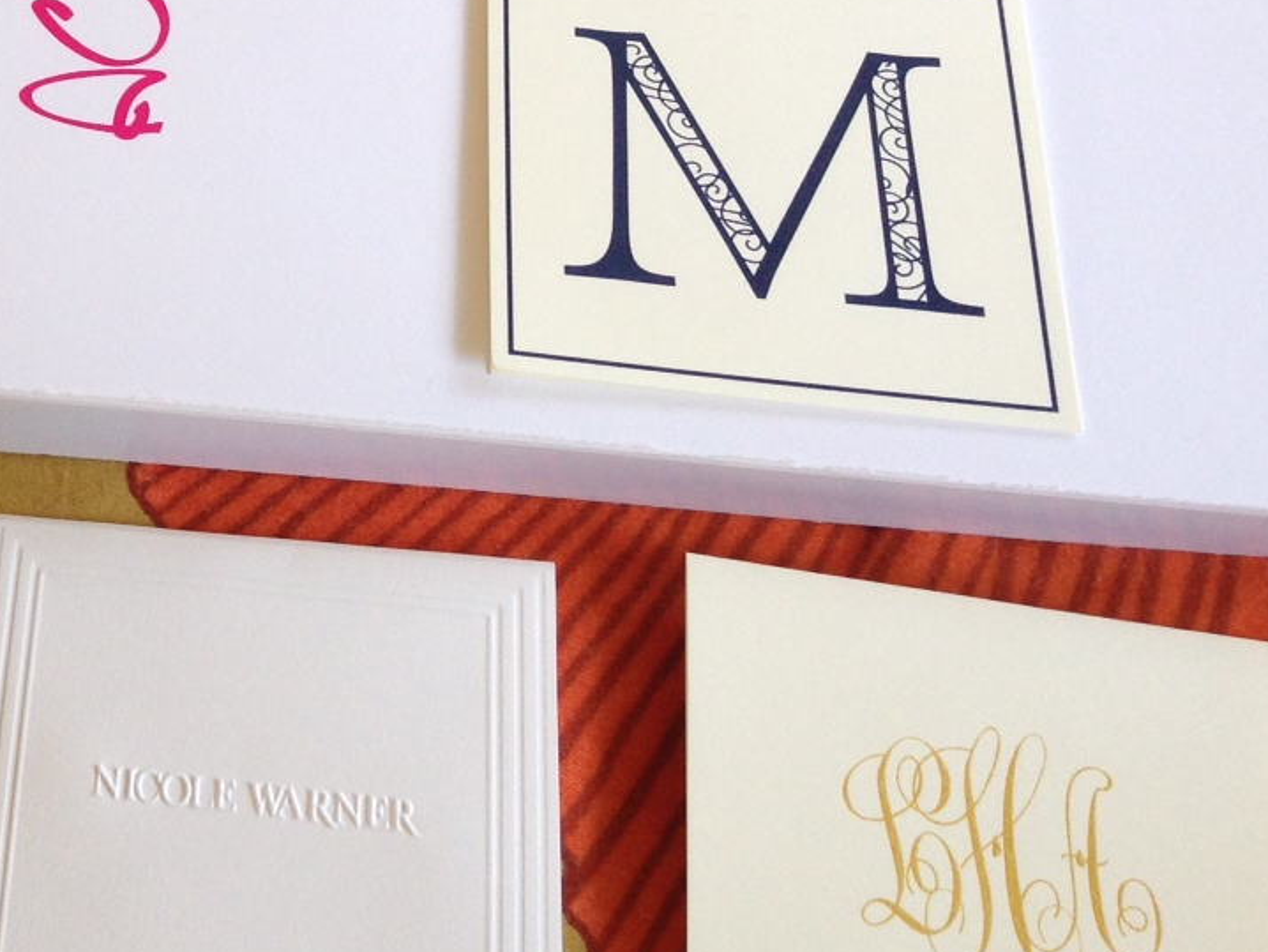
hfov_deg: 24.5
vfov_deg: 18.9
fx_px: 2748
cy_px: -90
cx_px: -69
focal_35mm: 75
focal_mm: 4.12
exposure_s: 1/20
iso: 64
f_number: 2.4
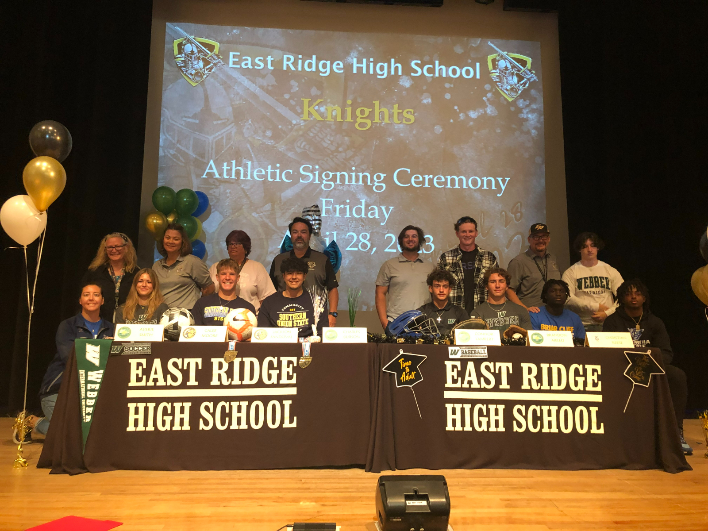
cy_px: 266
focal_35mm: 28
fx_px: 573
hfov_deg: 63.4
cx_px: 354
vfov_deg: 49.7
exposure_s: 1/9
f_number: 1.8
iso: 100
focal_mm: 3.99
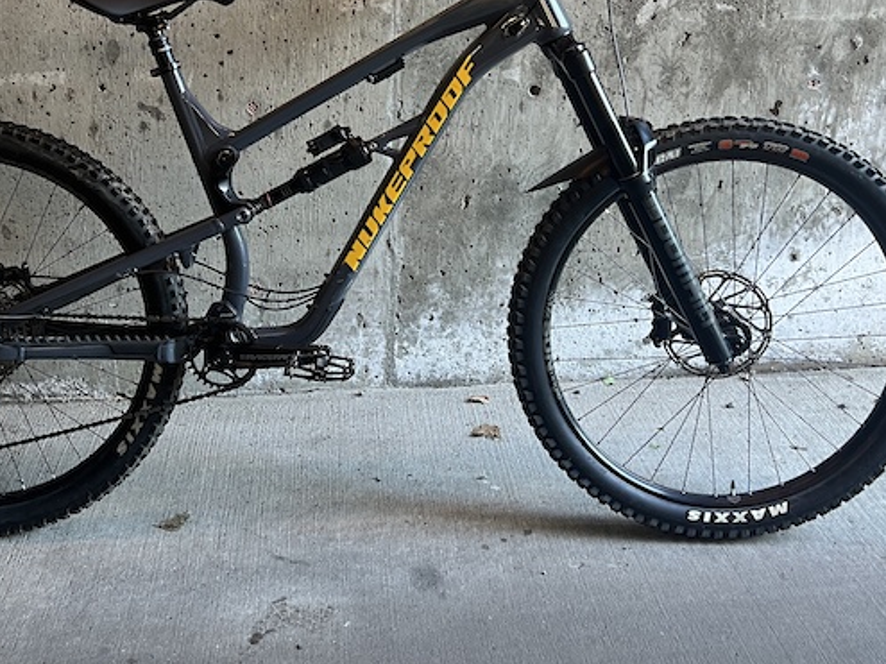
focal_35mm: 42
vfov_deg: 33.8
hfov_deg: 44.6
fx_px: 1075
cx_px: 356
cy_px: 188
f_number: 1.5
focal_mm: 5.7
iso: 160
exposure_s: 1/60
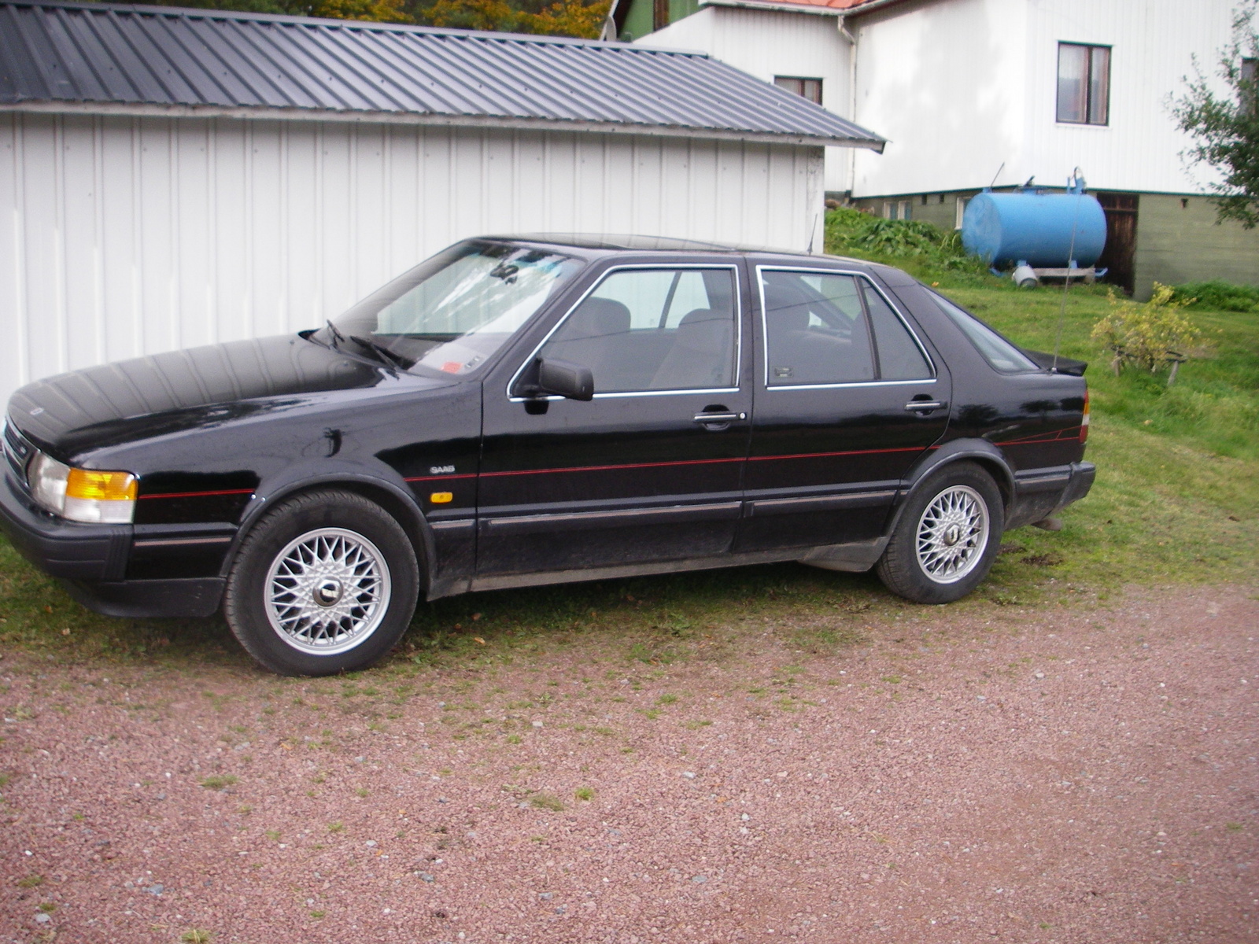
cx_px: 630
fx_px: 1382
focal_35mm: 38
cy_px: 472
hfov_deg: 49.0
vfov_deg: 37.7
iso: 100
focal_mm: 6.3
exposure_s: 1/320
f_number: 3.3
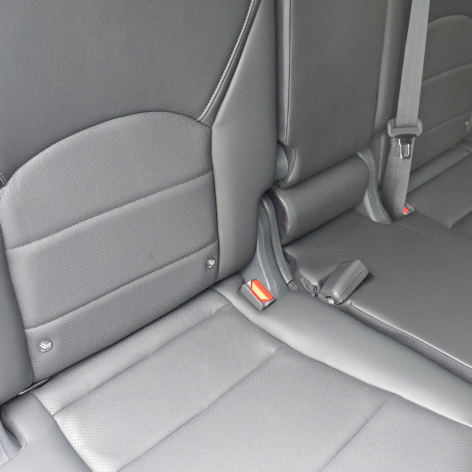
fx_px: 663
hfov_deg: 38.9
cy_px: 191
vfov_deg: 39.0
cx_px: 295
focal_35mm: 43
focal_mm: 6.3
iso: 250
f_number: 1.7
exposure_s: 1/180
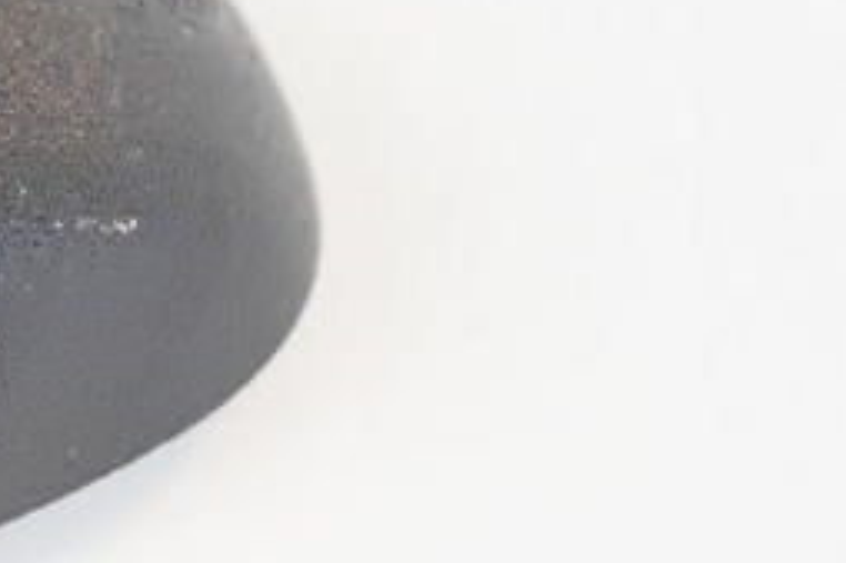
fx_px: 4891
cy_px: 212
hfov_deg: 9.7
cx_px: -203
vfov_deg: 6.6
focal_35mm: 208
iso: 2800
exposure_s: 1/60
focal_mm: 55
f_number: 5.6
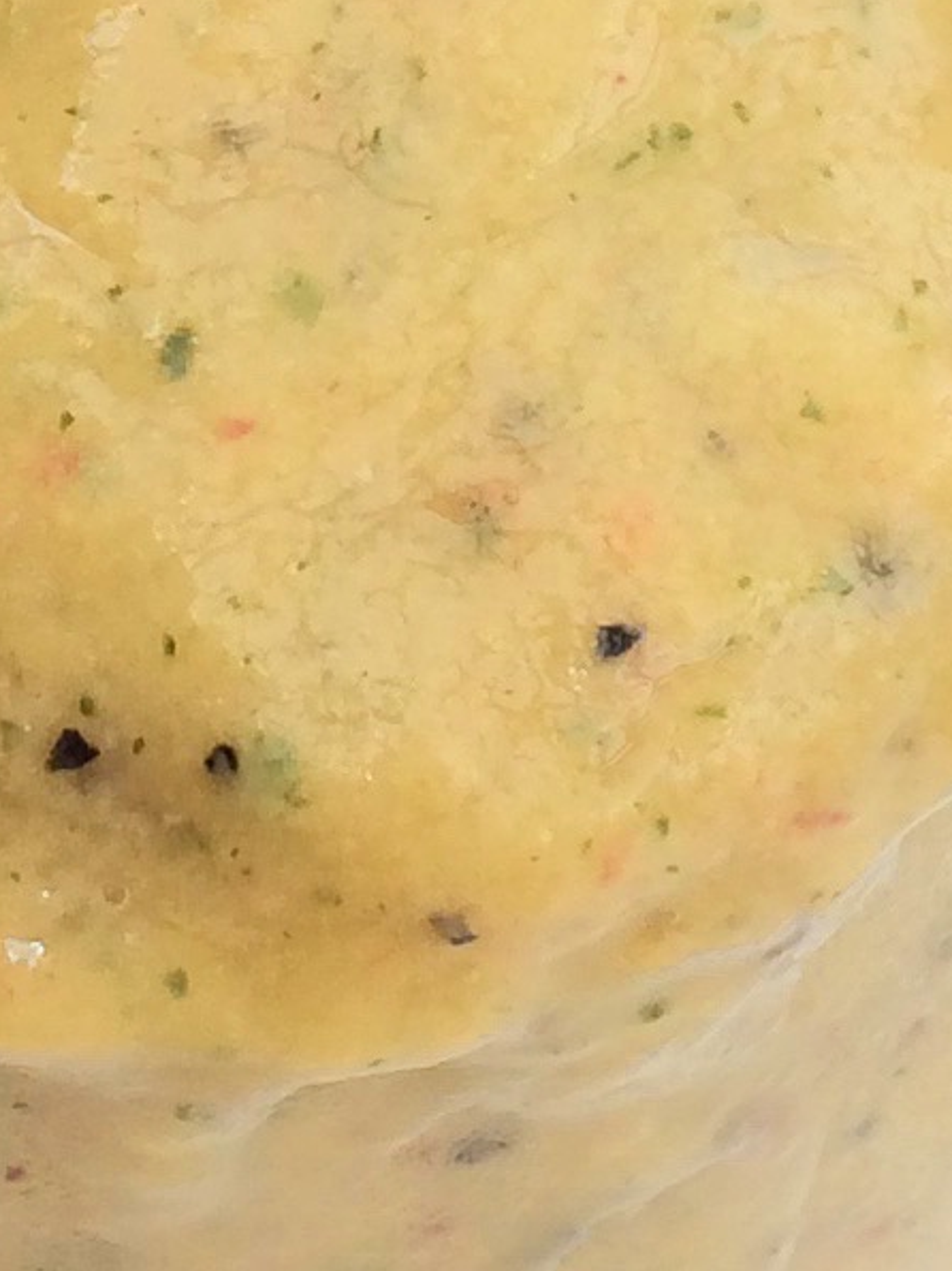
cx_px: -280
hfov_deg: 9.2
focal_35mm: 159
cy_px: -675
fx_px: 5832
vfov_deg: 11.8
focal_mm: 4.15
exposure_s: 1/540
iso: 32
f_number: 2.2
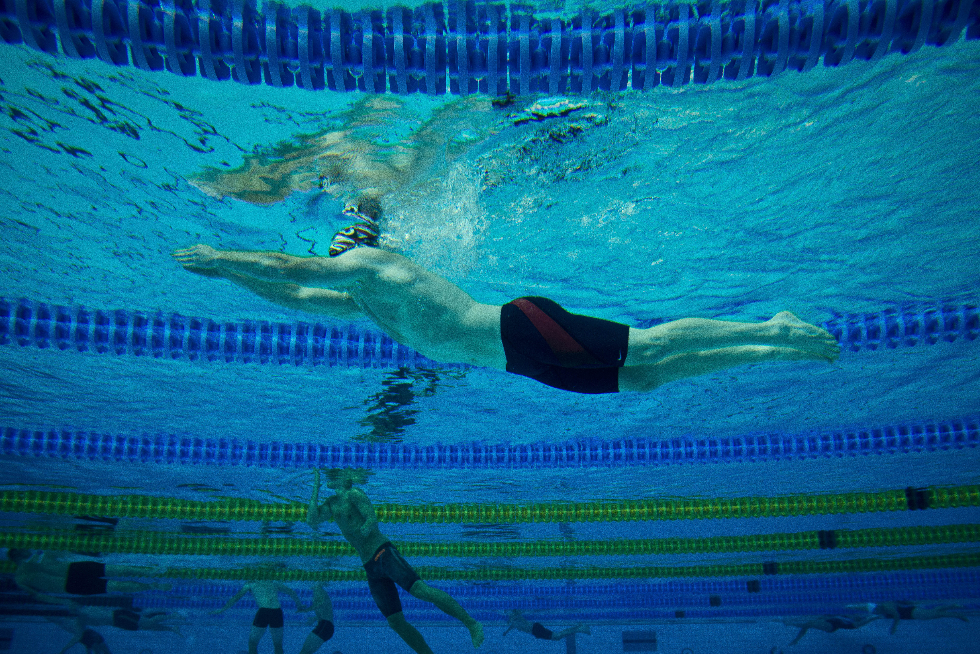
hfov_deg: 63.6
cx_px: 490
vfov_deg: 45.0
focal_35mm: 29
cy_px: 327
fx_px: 790
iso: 1250
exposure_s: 1/320
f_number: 5
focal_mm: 29
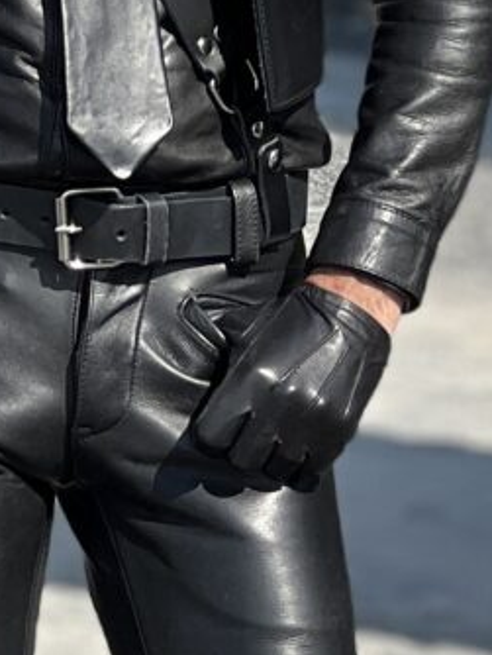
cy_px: 313
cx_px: 155
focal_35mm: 430
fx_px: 8138
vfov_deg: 4.6
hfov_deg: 3.5
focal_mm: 9
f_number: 2.8
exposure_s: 1/518
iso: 32
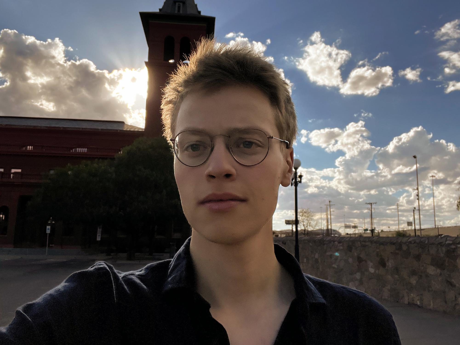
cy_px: 172
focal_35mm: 30
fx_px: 399
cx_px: 230
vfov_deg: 46.8
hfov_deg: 60.0
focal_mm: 2.71
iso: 32
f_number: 2.2
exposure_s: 1/2825
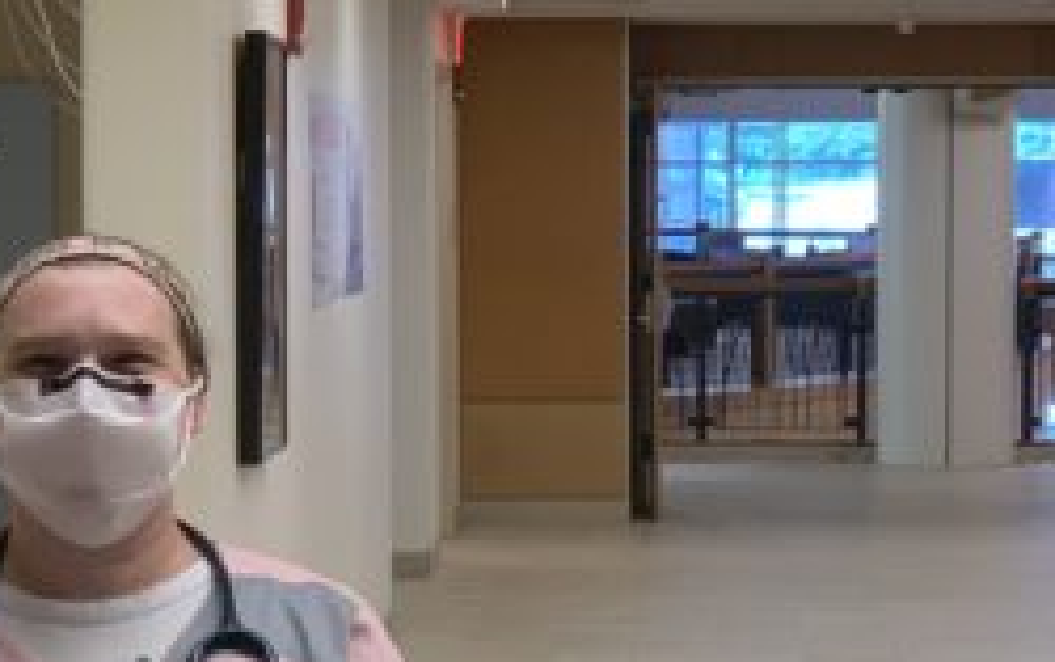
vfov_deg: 7.8
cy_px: 641
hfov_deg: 12.4
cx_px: 346
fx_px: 4866
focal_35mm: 169
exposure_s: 1/60
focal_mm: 6
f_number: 2.4
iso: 125
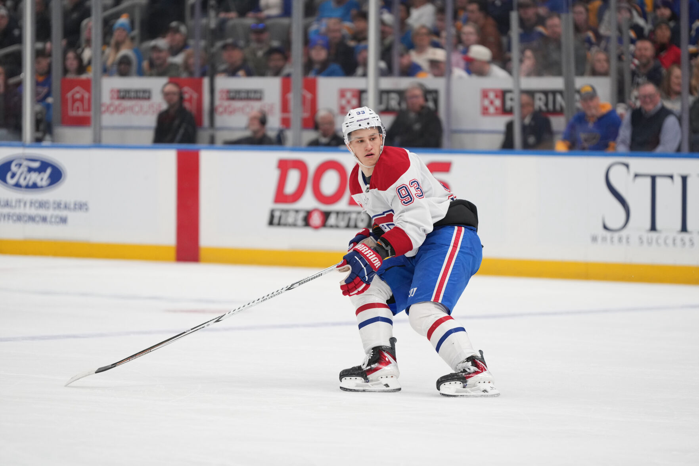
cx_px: 350
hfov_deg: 10.3
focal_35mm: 200
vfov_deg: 6.9
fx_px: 3883
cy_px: 233
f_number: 2.8
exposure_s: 1/2500
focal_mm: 200
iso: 1600
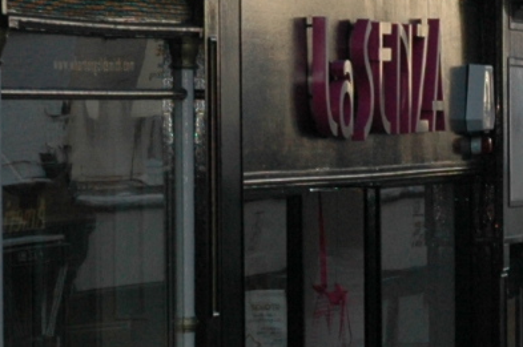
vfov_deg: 4.0
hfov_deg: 5.8
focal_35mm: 342
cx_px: 1324
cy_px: 172
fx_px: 4962
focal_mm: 40
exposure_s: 1/500
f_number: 6.3
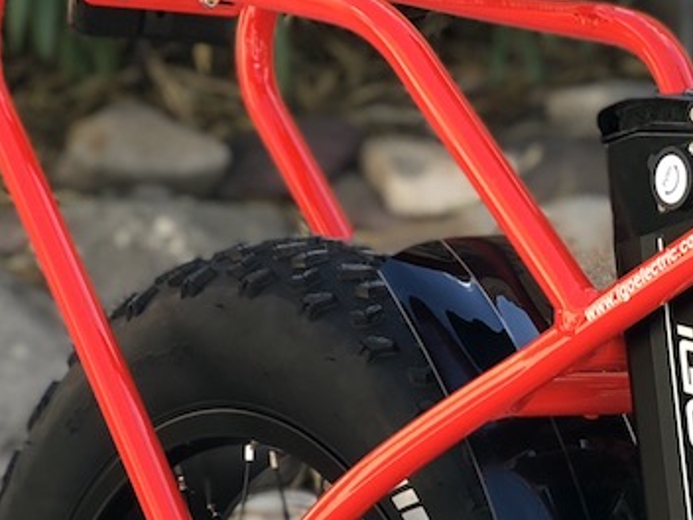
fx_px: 3784
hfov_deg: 10.1
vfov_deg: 7.8
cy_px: 630
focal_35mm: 189
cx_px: 1102
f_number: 2.4
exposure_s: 1/120
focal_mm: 6
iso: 25
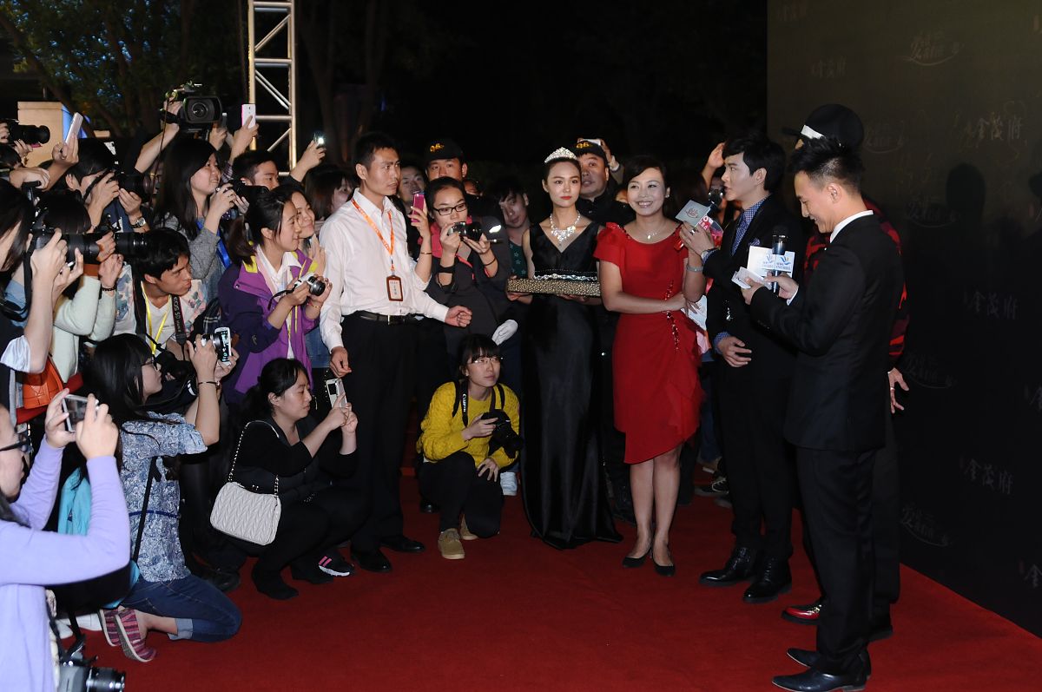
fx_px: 1214
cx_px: 521
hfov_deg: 46.4
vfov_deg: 31.8
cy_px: 346
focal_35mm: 42
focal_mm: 28
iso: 800
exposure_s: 1/160
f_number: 3.2
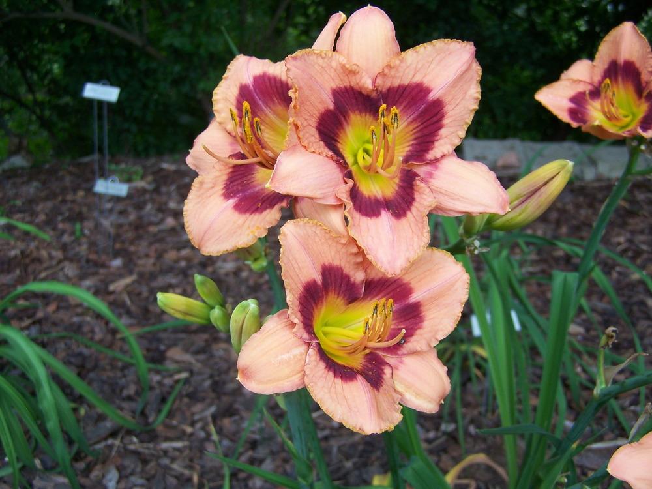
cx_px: 326
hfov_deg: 49.0
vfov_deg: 37.7
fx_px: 716
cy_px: 244
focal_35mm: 38
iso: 80
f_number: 2.8
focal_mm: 6.3
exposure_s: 1/160
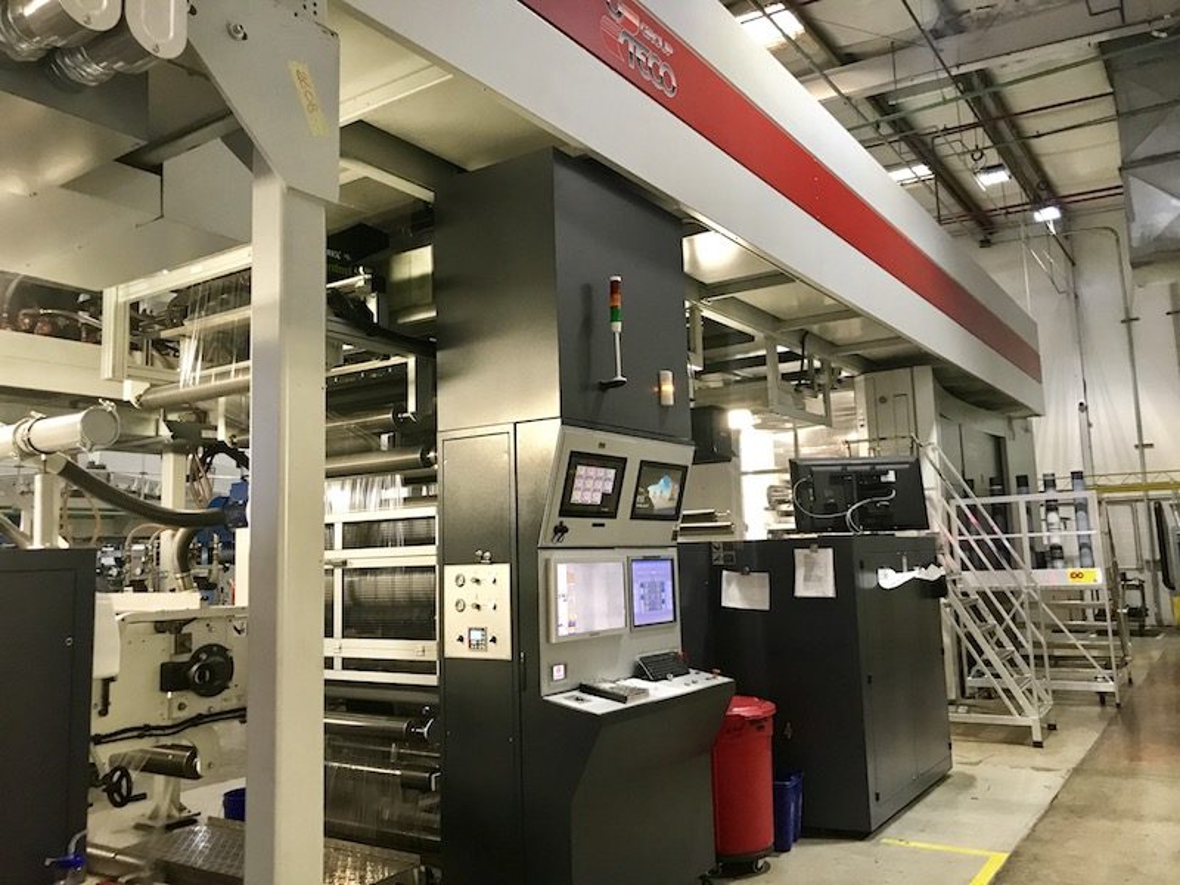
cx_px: 590
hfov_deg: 63.4
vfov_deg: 49.7
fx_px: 954
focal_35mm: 28
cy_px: 442
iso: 64
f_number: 1.8
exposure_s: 1/15
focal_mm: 3.99
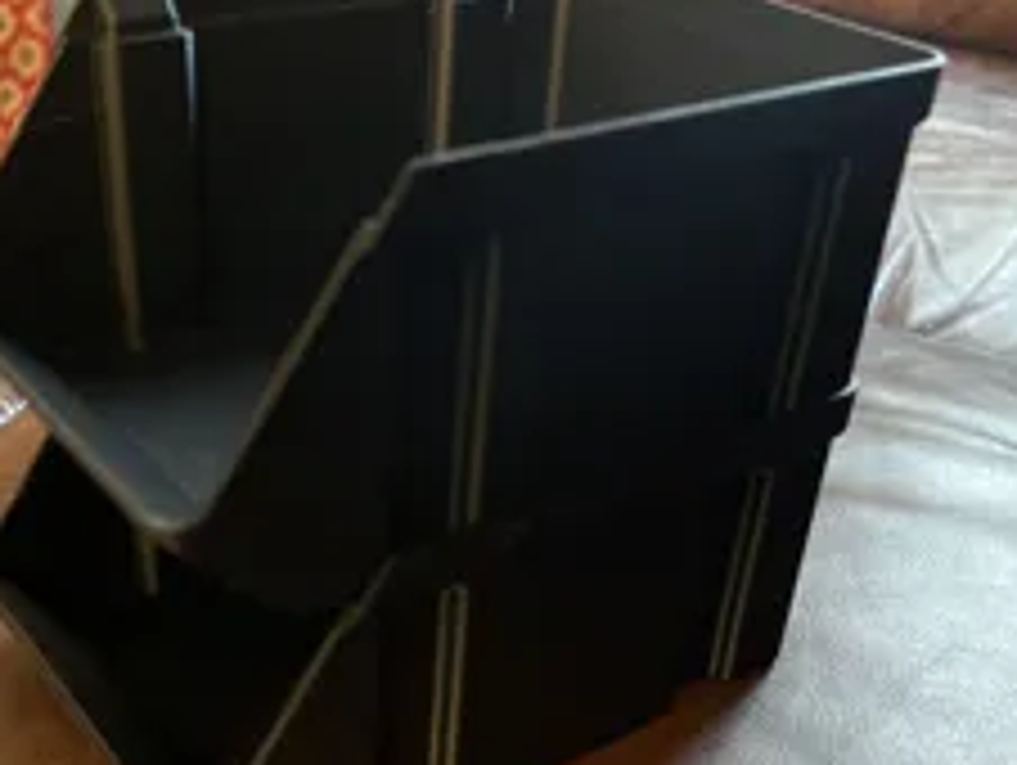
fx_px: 1353
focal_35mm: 46
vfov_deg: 31.3
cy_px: 526
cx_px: 432
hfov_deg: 41.1
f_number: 1.5
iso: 640
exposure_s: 1/33
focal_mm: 5.7
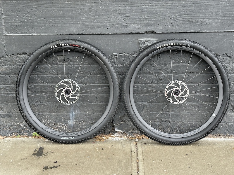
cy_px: 88
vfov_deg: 30.3
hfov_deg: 39.7
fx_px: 324
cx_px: 117
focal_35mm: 48
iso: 80
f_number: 1.78
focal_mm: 6.86
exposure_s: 1/141
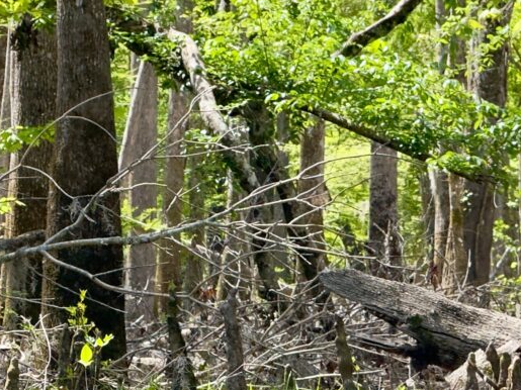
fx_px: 5387
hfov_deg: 5.5
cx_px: 86
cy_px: 469
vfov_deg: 4.1
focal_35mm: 358
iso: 50
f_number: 2.8
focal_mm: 15.66
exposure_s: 1/233
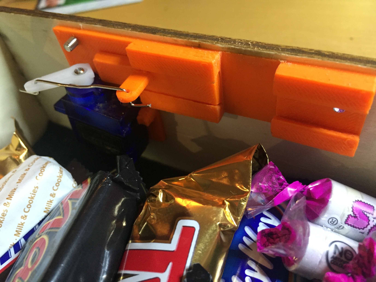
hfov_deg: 61.7
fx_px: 315
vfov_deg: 48.2
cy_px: 141
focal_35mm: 29
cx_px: 188
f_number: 2.2
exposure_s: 1/25
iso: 250
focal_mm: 4.15
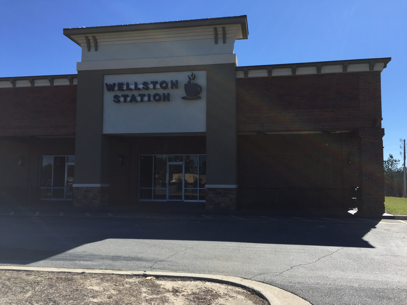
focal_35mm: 29
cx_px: 204
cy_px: 152
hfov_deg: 61.7
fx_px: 341
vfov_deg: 48.2
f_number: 2.2
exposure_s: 1/2198
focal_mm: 4.15
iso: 32
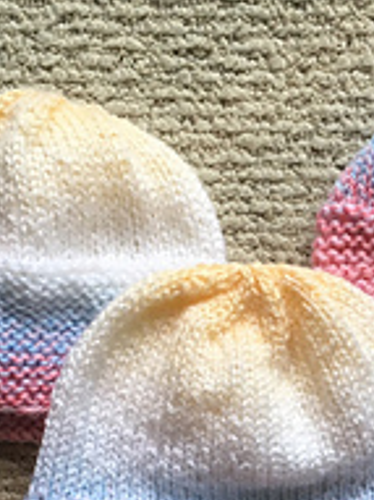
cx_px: 313
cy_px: 474
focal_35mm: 76
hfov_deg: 19.1
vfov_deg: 24.7
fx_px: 1096
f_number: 2.2
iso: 40
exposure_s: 1/30
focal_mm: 4.15
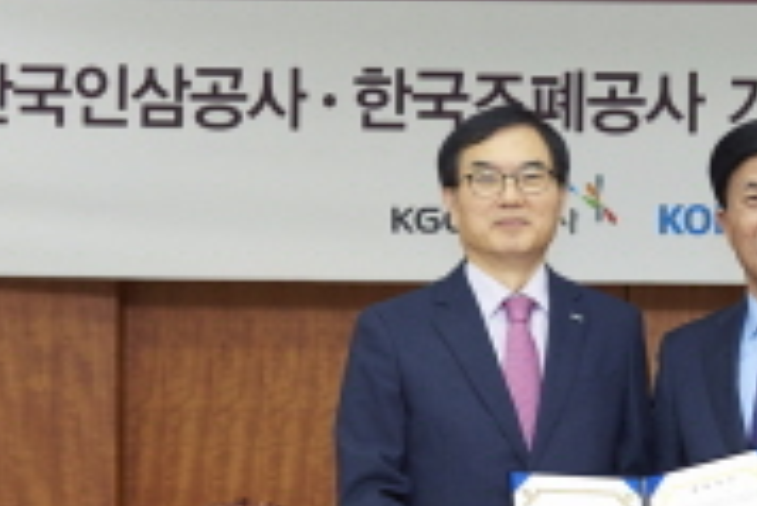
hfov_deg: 21.4
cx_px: 612
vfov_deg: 14.6
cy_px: 336
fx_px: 1978
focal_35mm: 94
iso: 1600
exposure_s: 1/160
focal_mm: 31
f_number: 4.5
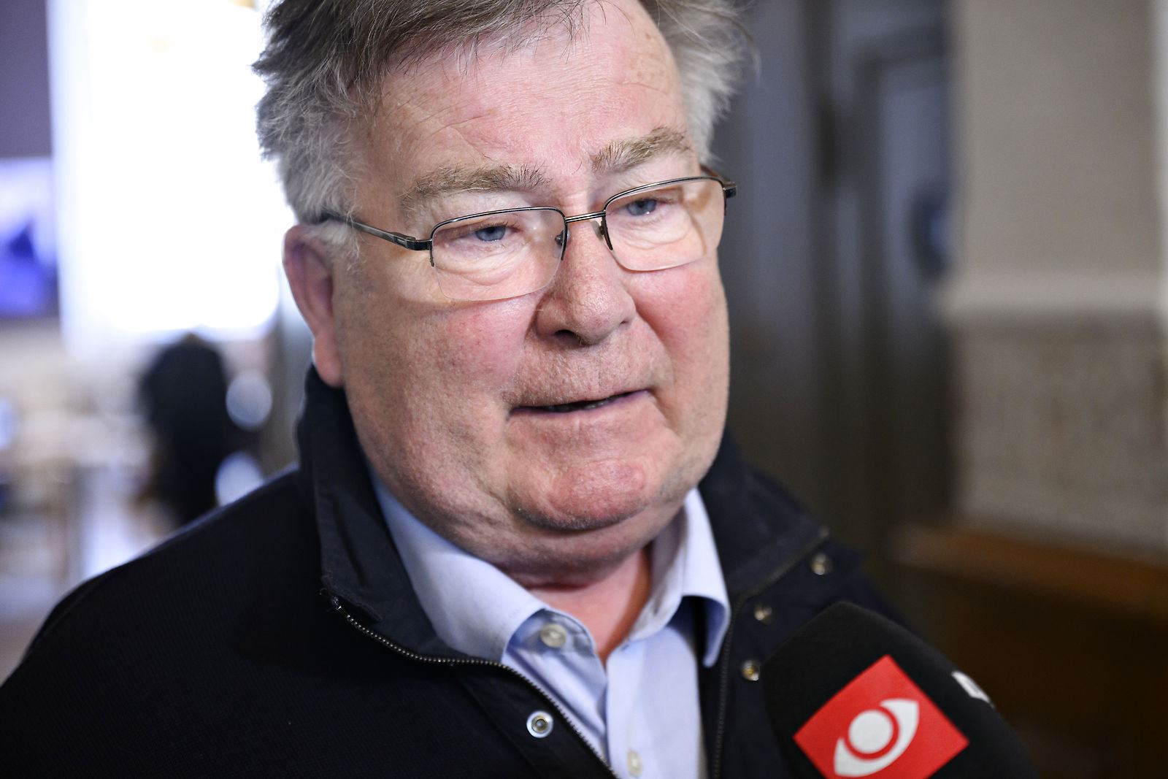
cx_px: 584
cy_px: 390
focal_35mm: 70
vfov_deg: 19.5
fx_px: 2271
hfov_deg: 28.8
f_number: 2.8
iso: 2000
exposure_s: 1/200
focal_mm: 70
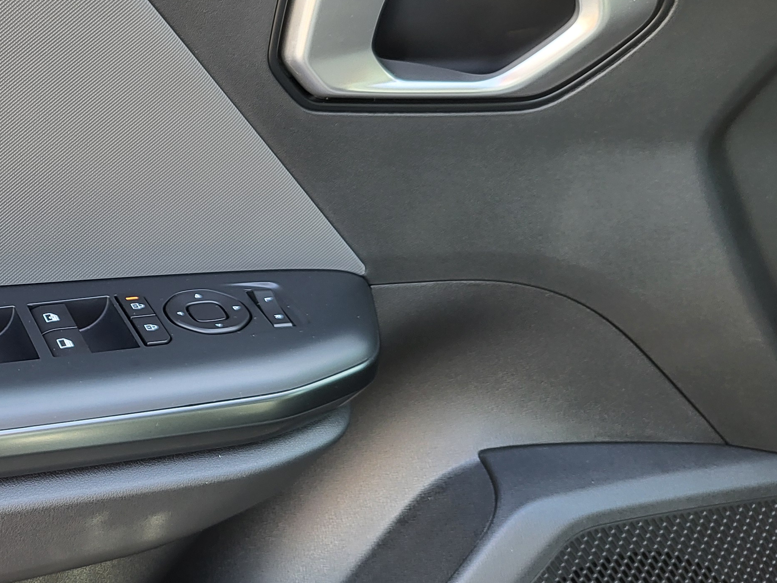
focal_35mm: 56
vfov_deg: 26.1
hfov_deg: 31.0
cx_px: -55
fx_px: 1257
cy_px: 281
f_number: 1.8
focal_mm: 5.4
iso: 80
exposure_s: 1/100
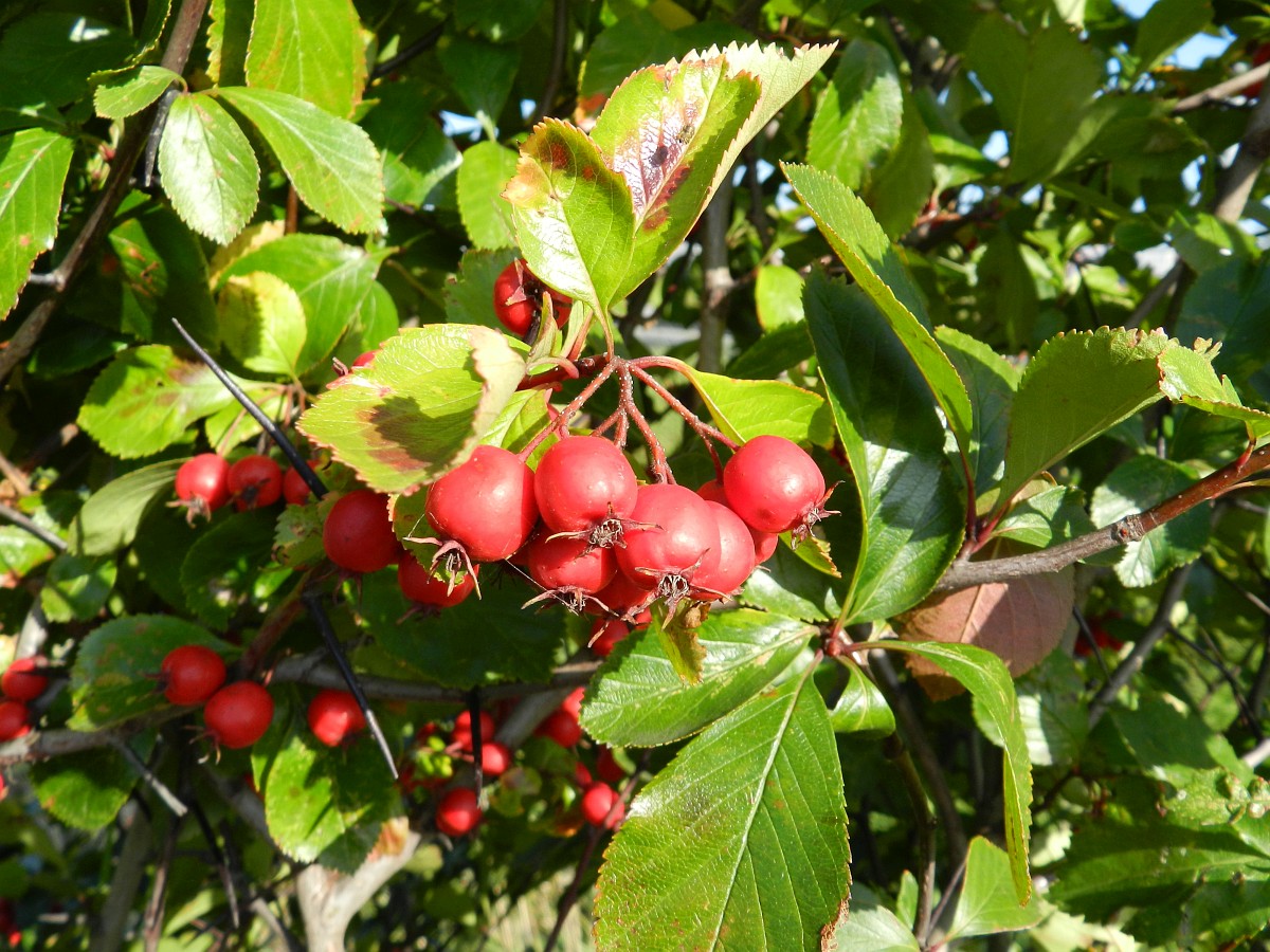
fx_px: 1174
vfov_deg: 44.2
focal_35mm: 32
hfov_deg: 56.8
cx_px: 635
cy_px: 476
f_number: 3.7
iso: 160
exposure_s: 1/500
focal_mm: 5.6
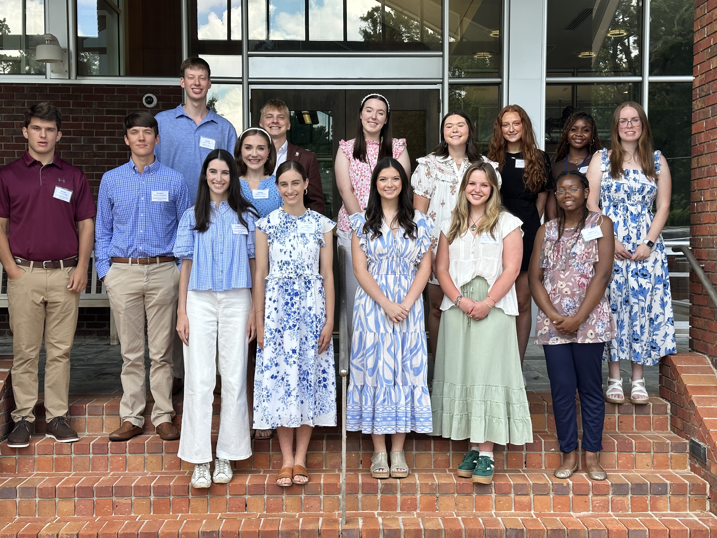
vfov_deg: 30.3
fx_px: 994
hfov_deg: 39.7
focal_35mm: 48
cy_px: 269
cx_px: 358
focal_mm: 6.86
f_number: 1.78
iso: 64
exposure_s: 1/642
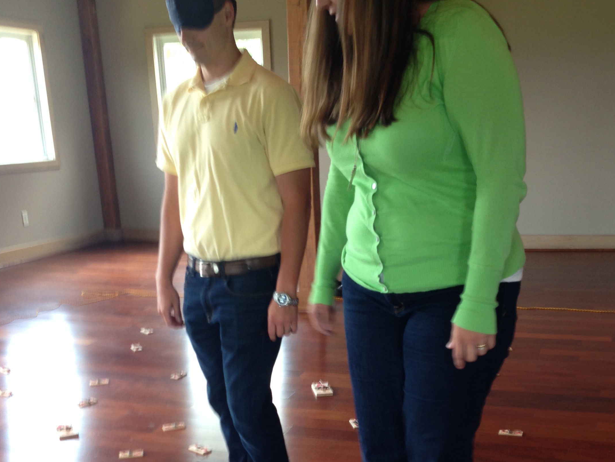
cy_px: 439
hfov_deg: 38.2
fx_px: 888
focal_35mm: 50
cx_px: 314
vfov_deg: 27.7
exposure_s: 1/24
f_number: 2.4
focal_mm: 4.12
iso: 50
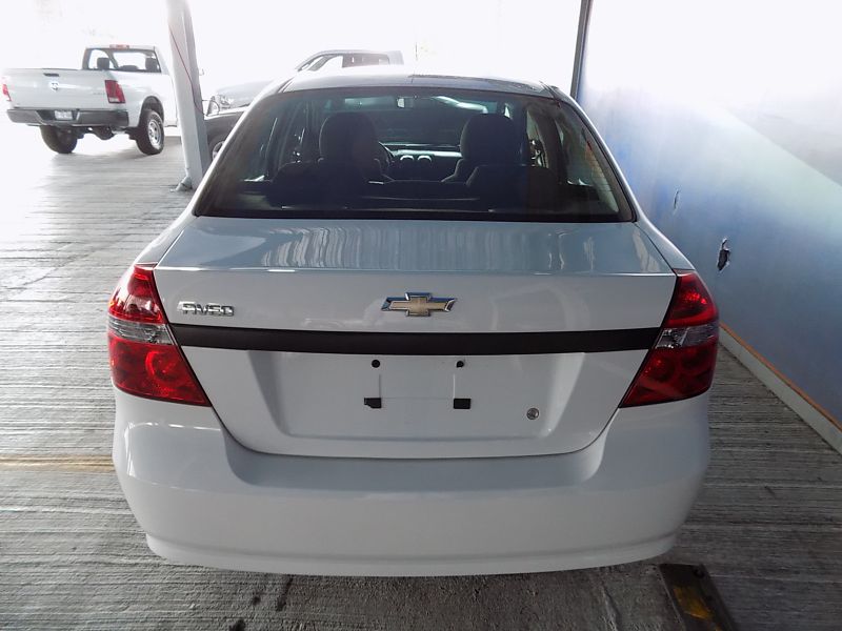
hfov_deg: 73.9
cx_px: 421
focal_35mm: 23
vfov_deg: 58.9
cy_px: 316
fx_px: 559
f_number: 3.1
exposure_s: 1/30
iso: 220
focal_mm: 4
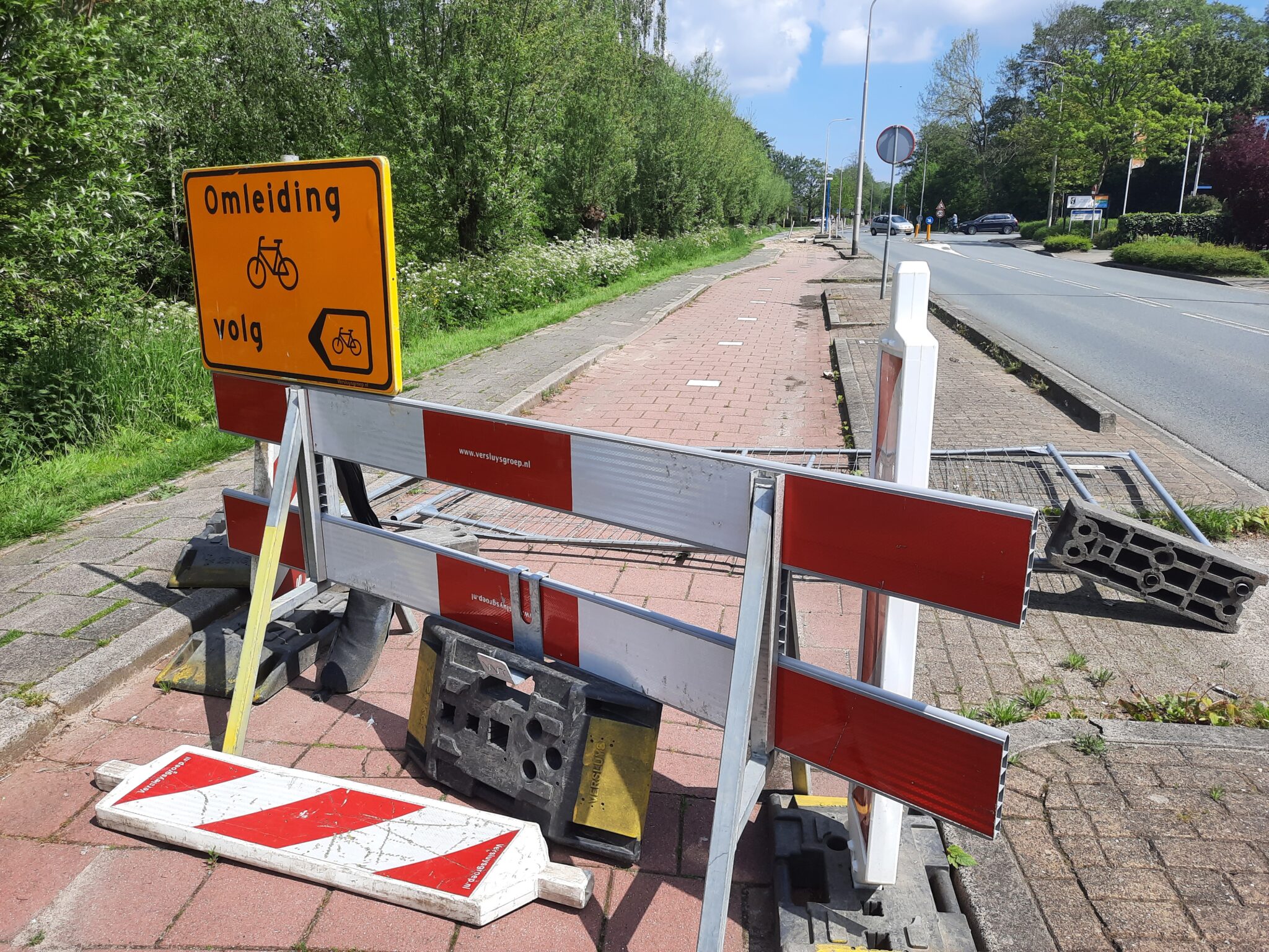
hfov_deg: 69.4
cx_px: 634
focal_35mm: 25
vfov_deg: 54.9
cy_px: 476
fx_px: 916
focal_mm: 4.6
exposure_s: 1/914
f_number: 2
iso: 32
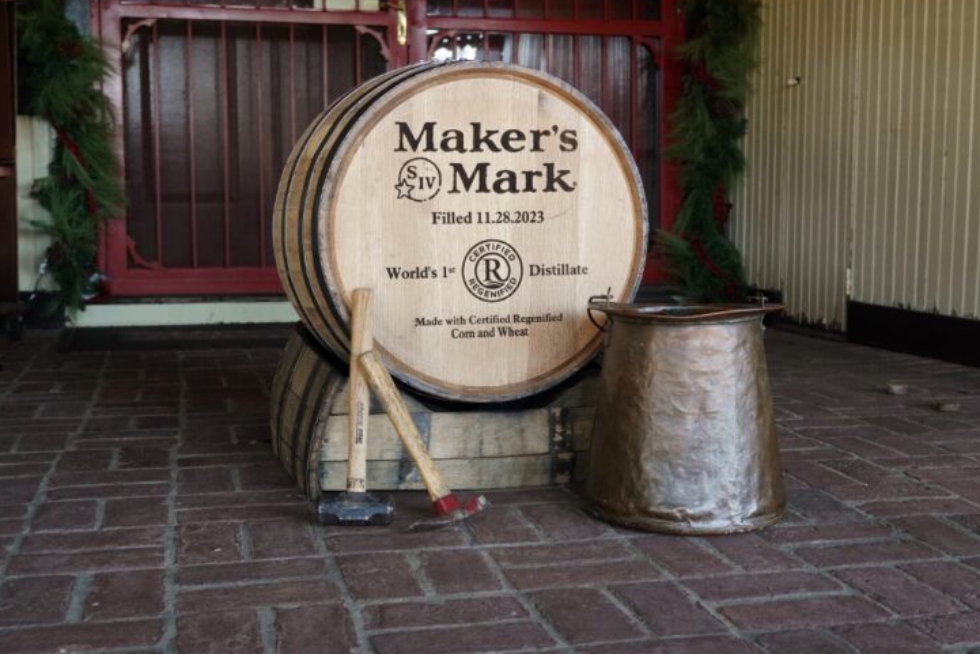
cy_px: 307
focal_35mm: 50
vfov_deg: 27.2
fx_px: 1349
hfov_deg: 39.9
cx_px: 517
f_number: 4.5
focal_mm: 31
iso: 1250
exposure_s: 1/160
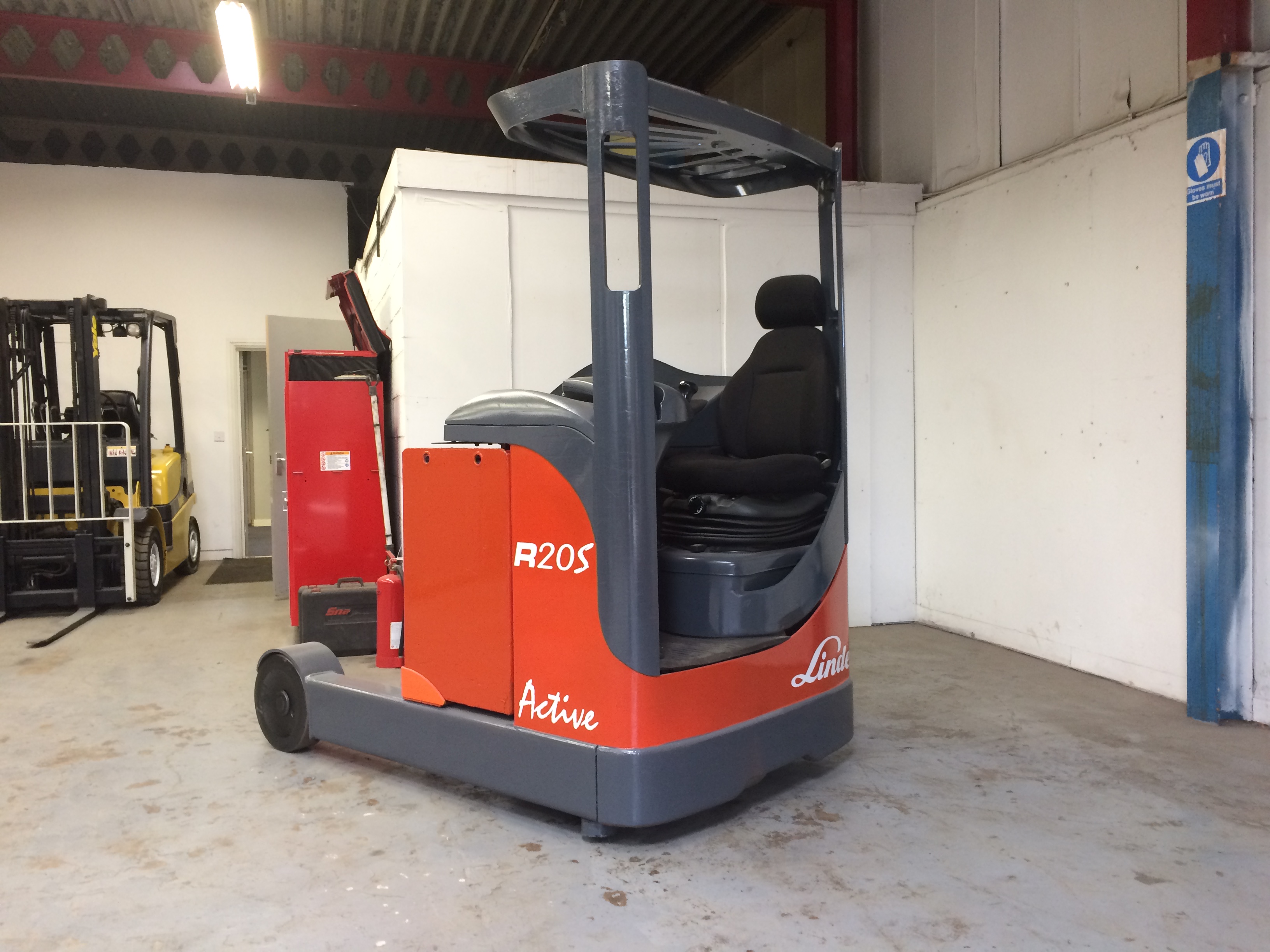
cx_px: 635
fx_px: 1064
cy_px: 476
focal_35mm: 29
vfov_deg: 48.2
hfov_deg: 61.7
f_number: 2.2
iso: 160
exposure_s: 1/33
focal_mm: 4.15
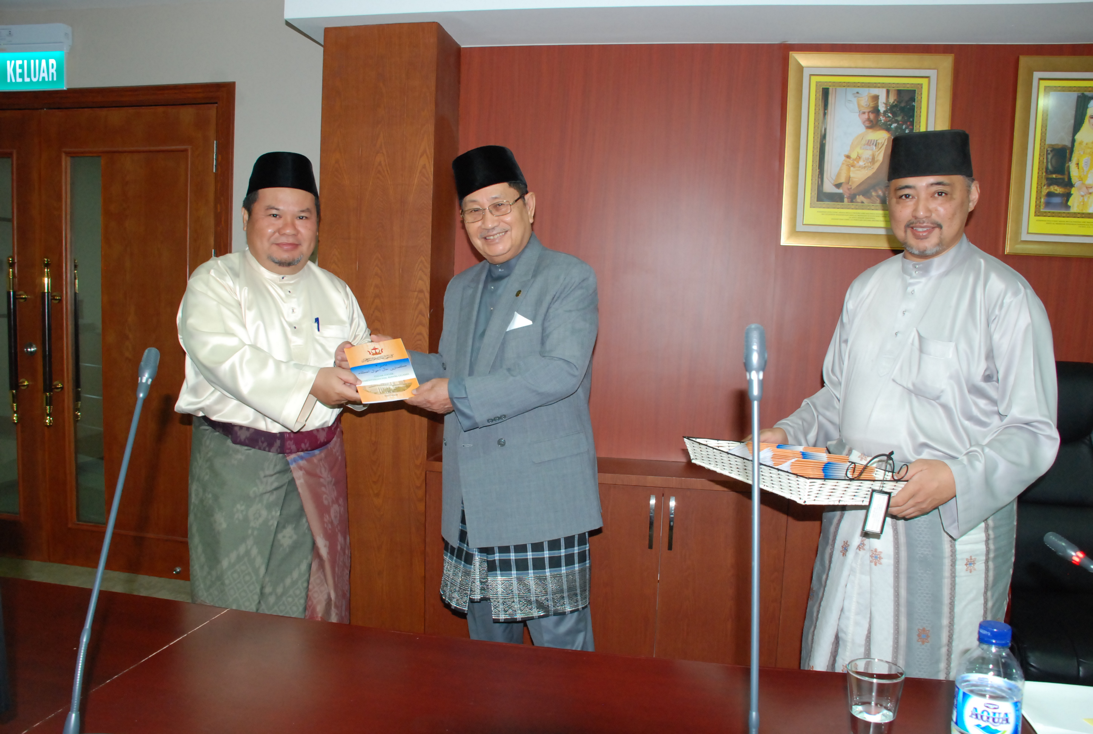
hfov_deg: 67.3
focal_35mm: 27
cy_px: 367
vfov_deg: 48.1
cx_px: 546
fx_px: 821
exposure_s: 1/15
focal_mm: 18
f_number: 6.3
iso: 1000
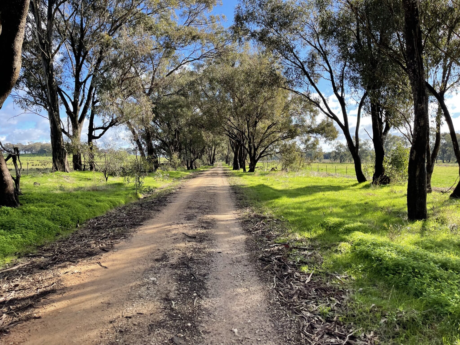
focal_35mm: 26
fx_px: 346
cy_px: 172
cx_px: 230
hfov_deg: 67.3
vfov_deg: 53.1
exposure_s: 1/881
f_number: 1.6
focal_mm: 5.1
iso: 32
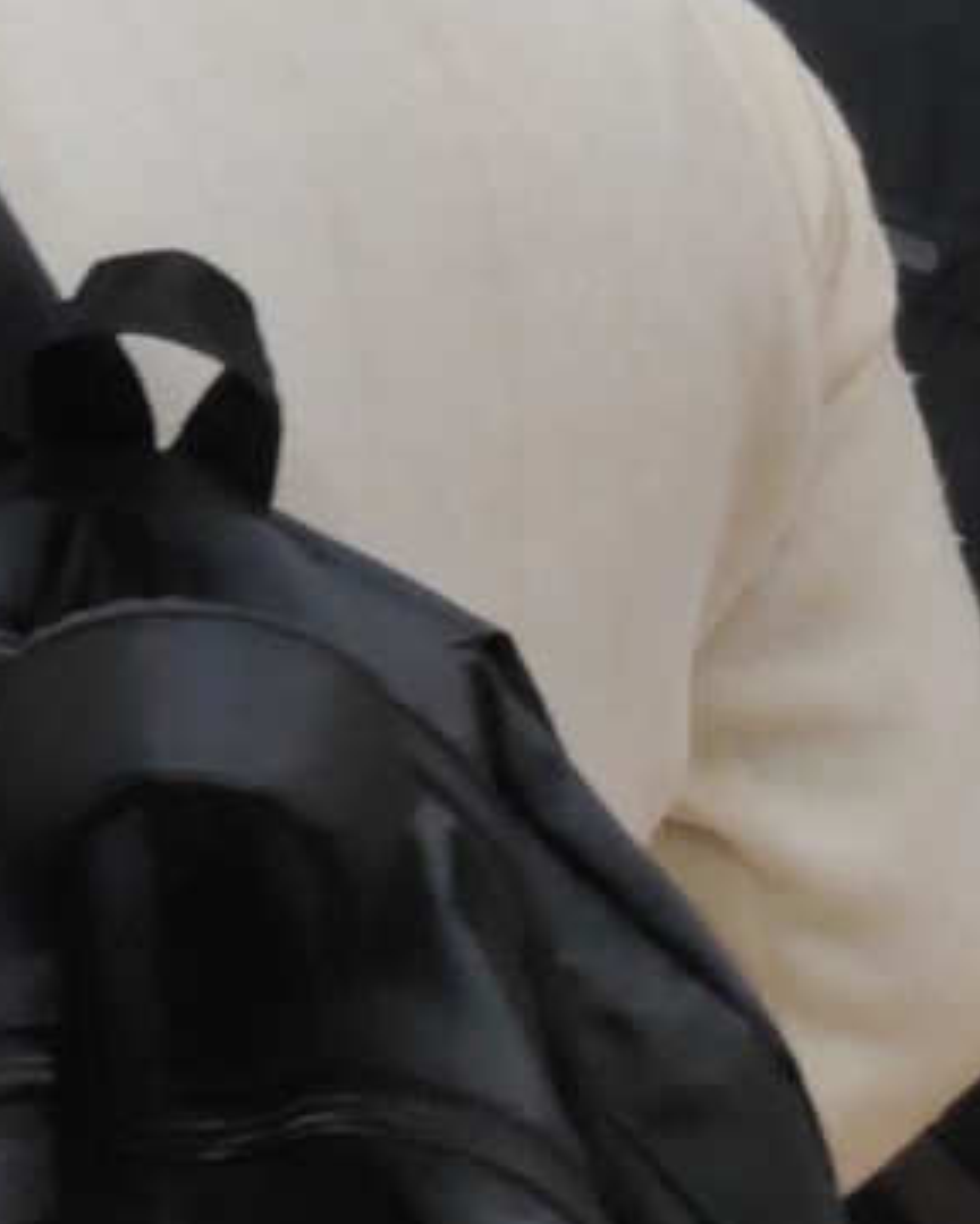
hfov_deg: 10.9
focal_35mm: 111
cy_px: -629
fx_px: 4024
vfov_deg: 15.9
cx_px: -1654
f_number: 1.9
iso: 102
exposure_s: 1/100
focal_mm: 3.94
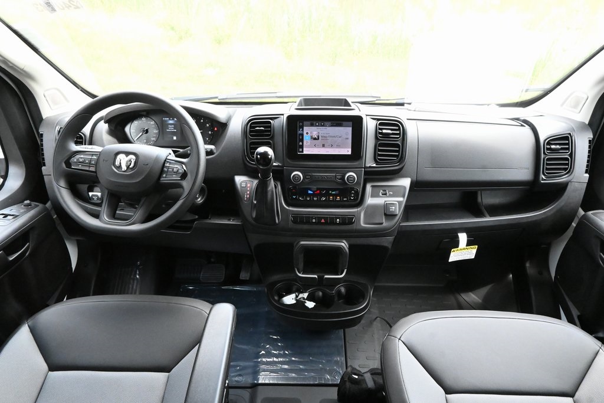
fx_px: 403
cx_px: 302
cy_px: 202
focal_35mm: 24
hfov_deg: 73.7
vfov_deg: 53.1
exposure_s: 1/125
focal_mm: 16
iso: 6400
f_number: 9
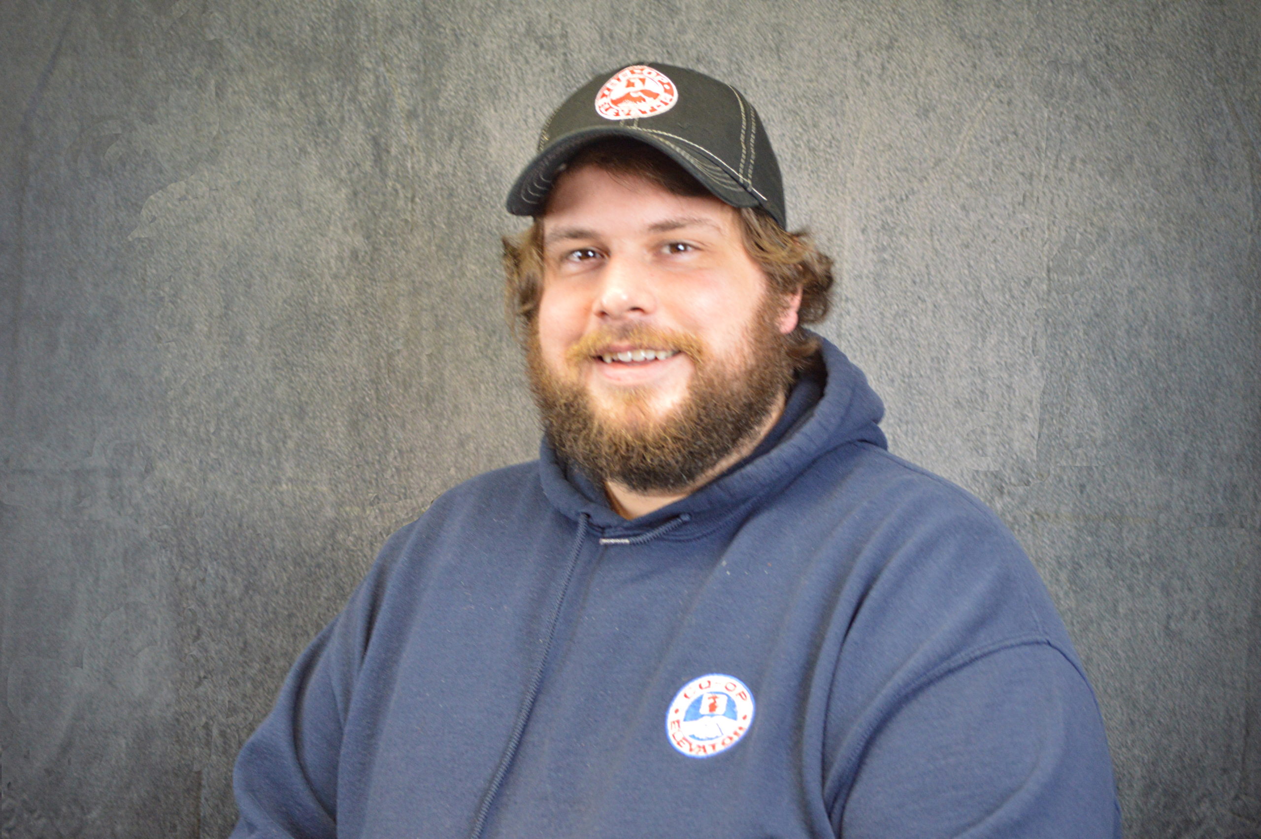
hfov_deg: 33.4
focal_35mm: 60
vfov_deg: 22.6
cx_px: 630
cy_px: 420
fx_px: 2100
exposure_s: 1/15
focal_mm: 40
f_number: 5.3
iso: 1250
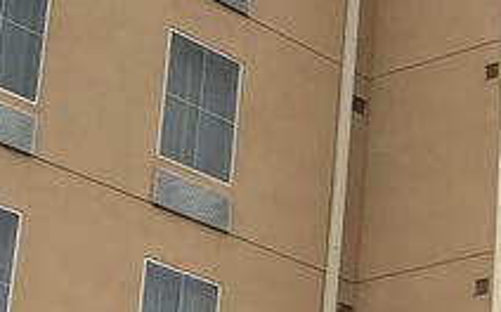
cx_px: 759
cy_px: 298
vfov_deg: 9.3
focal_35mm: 140
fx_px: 1910
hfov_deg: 14.0
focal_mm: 3.99
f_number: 1.8
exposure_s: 1/302
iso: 20
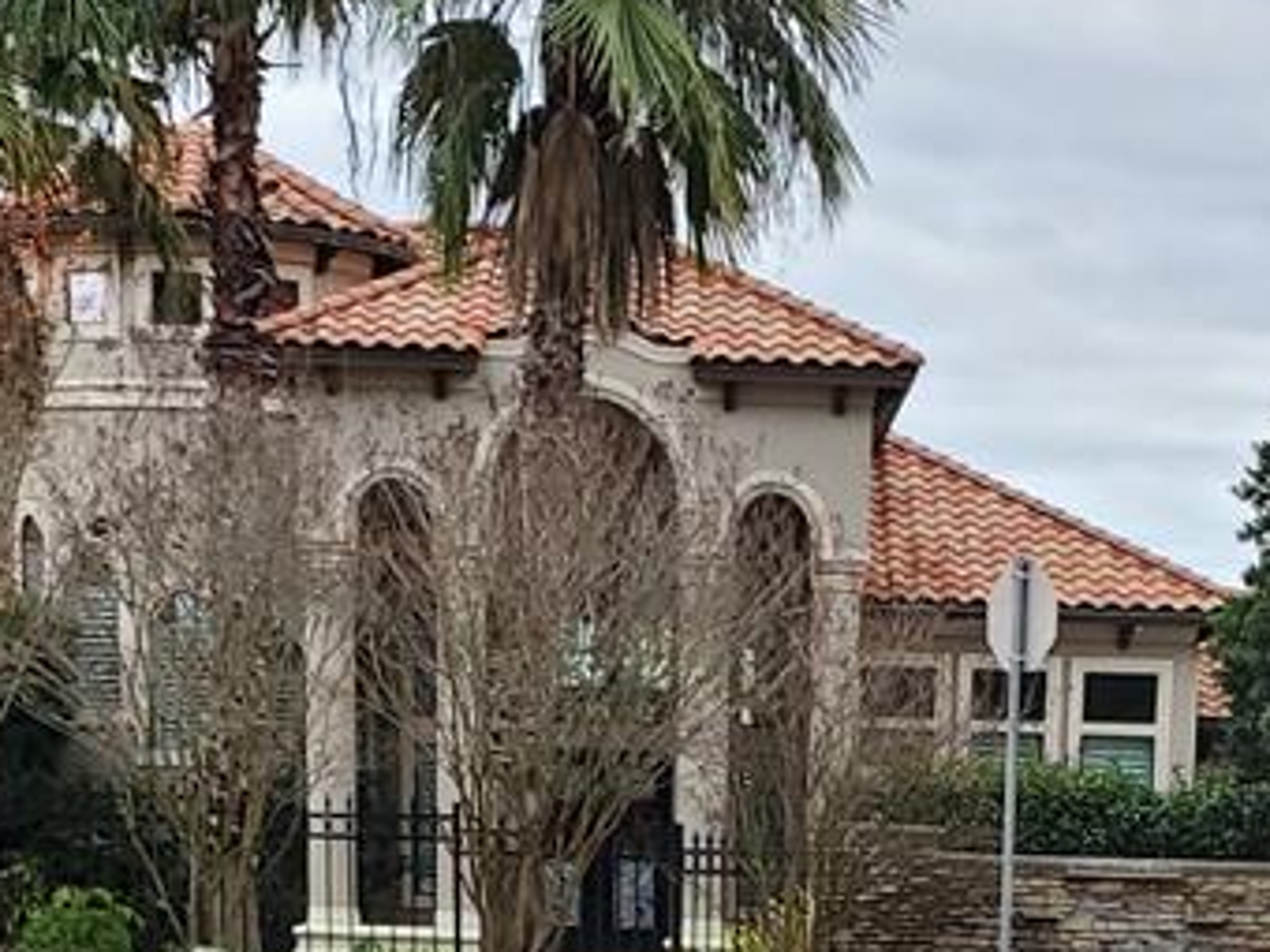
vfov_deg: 11.9
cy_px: 1975
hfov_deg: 17.8
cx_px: 934
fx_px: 4036
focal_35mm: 110
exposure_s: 1/184
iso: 50
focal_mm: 4.3
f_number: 2.4
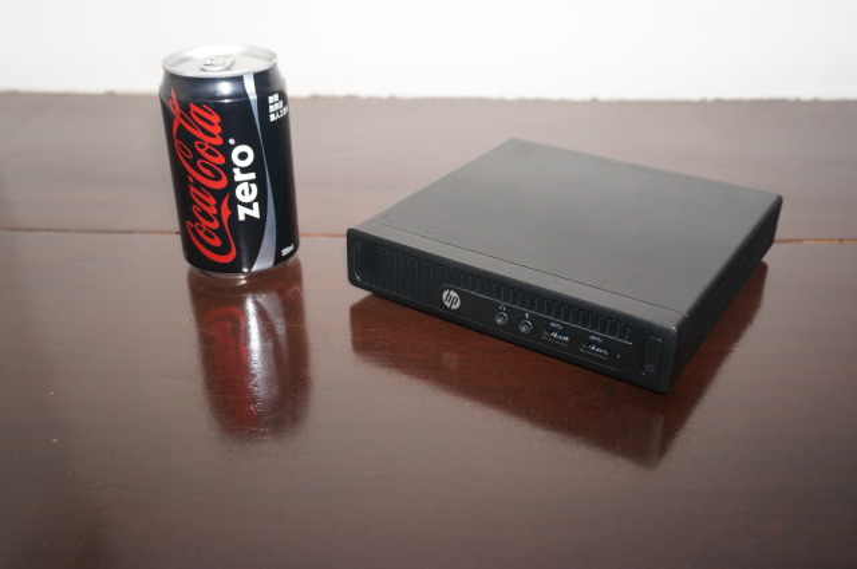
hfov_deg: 55.2
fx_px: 820
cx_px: 428
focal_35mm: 34
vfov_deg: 38.3
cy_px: 284
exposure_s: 1/100
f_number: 4
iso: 800
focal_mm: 23
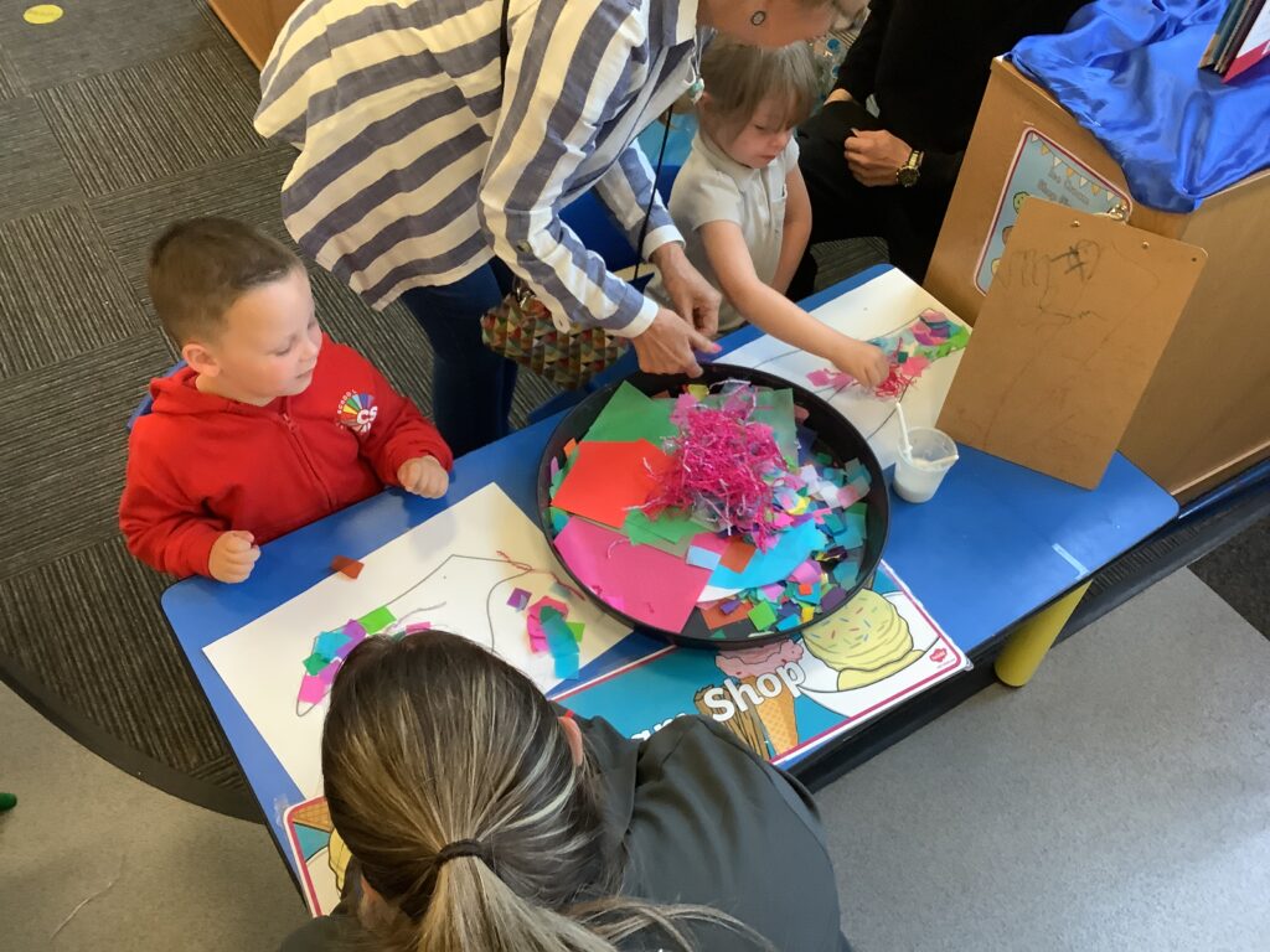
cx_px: 635
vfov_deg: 45.4
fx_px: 1137
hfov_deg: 58.4
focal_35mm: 31
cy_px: 476
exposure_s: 1/50
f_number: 2.4
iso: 250
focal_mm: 3.3
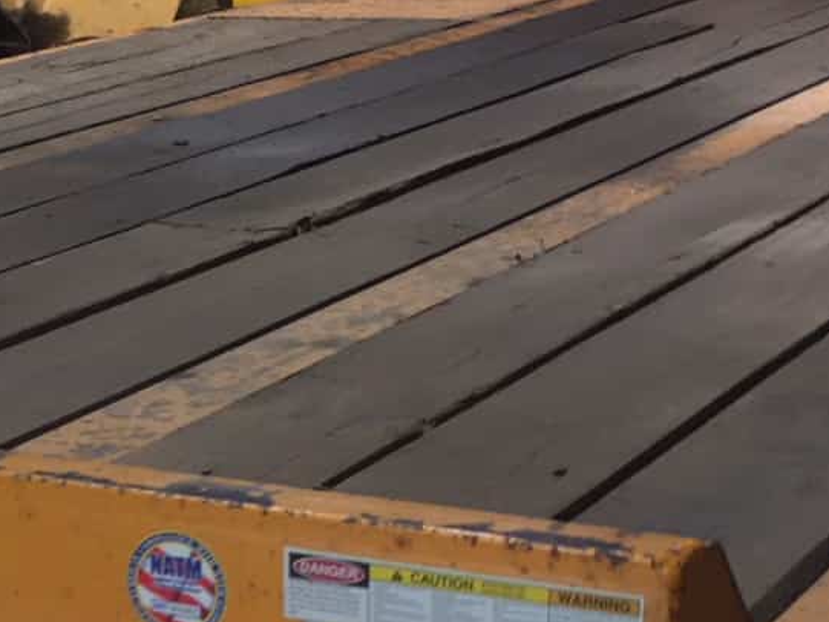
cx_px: 18
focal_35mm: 108
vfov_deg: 13.5
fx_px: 2587
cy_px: 642
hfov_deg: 17.8
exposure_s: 1/30
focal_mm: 4.15
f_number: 2.2
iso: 32
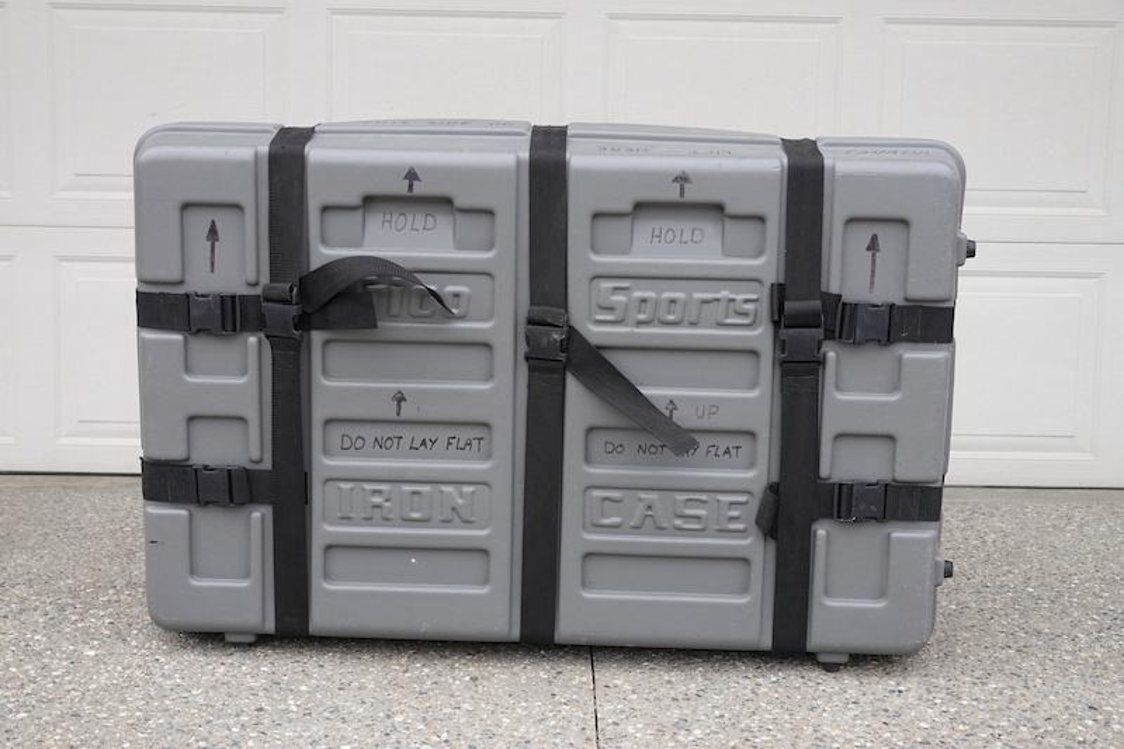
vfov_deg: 29.2
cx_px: 562
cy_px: 374
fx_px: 1436
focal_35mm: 46
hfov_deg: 42.8
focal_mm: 17.19
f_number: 4
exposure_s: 1/125
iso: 100
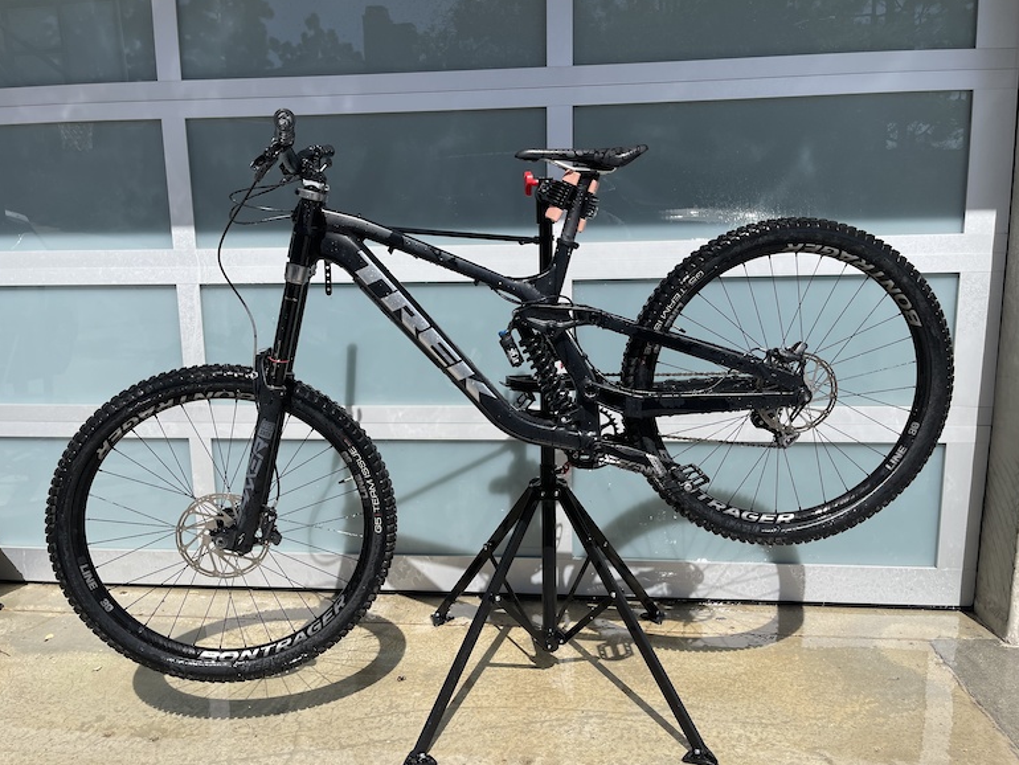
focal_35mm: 27
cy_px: 379
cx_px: 502
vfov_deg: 51.4
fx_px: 795
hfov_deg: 65.3
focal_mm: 5.1
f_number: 1.6
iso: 32
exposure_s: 1/3788
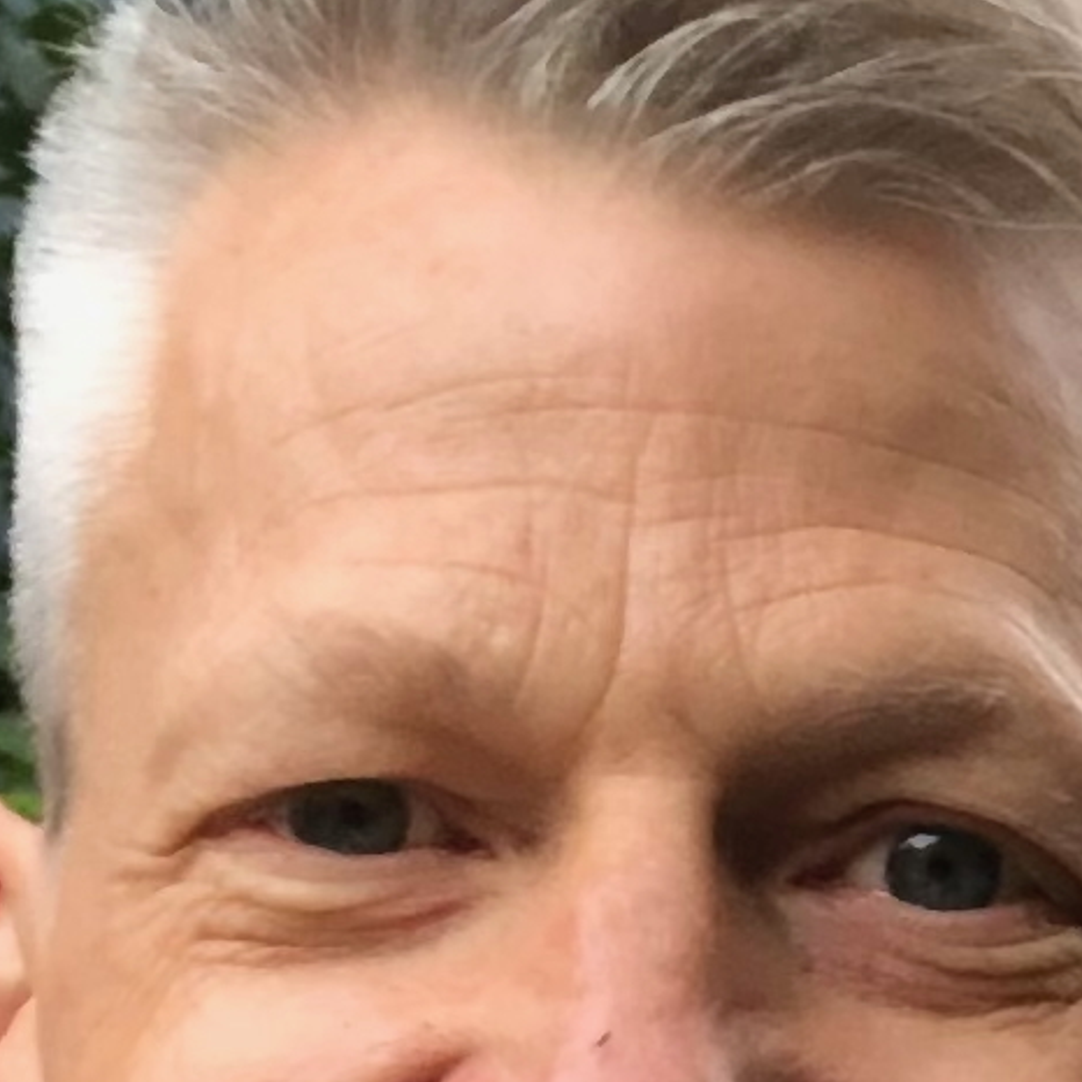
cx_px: 606
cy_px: 805
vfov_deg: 26.2
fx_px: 2299
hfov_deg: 26.5
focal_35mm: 65
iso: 40
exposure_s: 1/120
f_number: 2.2
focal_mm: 2.87
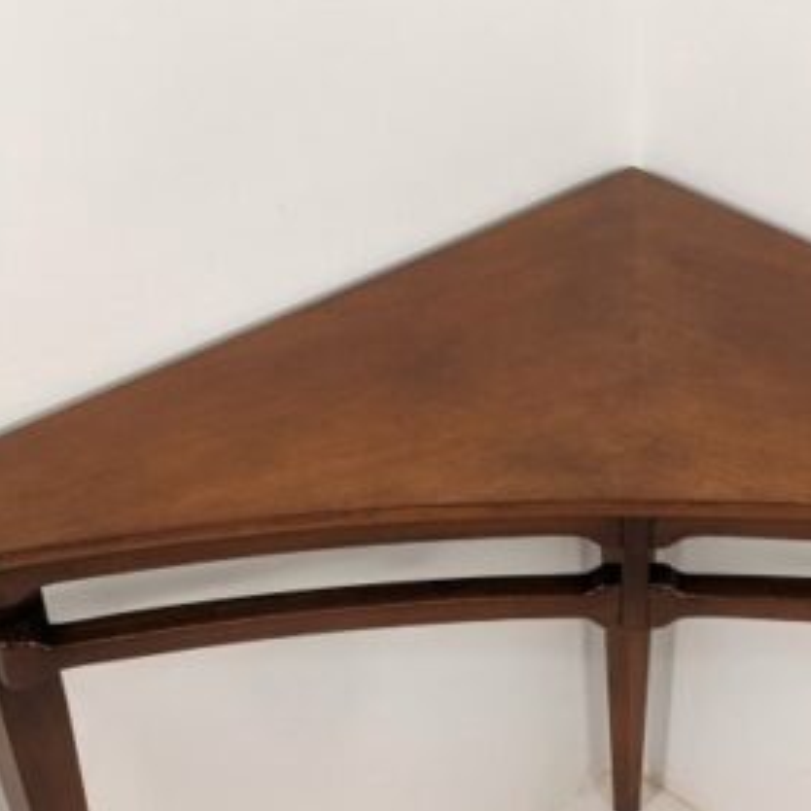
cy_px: 648
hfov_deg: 25.8
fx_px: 1749
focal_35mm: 66
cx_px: 601
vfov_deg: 25.6
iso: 125
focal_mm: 4.44
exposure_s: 1/59.9
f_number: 1.8
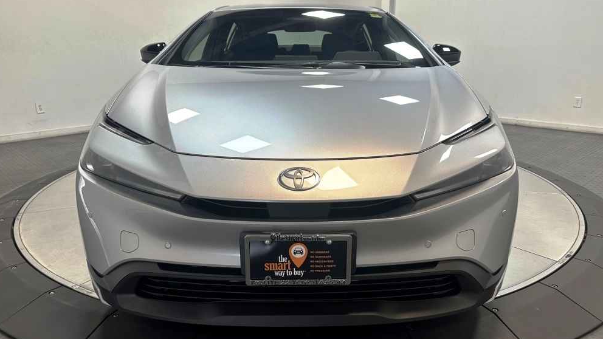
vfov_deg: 42.9
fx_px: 432
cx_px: 304
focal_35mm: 27
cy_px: 171
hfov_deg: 69.9
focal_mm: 6.86
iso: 160
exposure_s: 1/60
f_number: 1.78
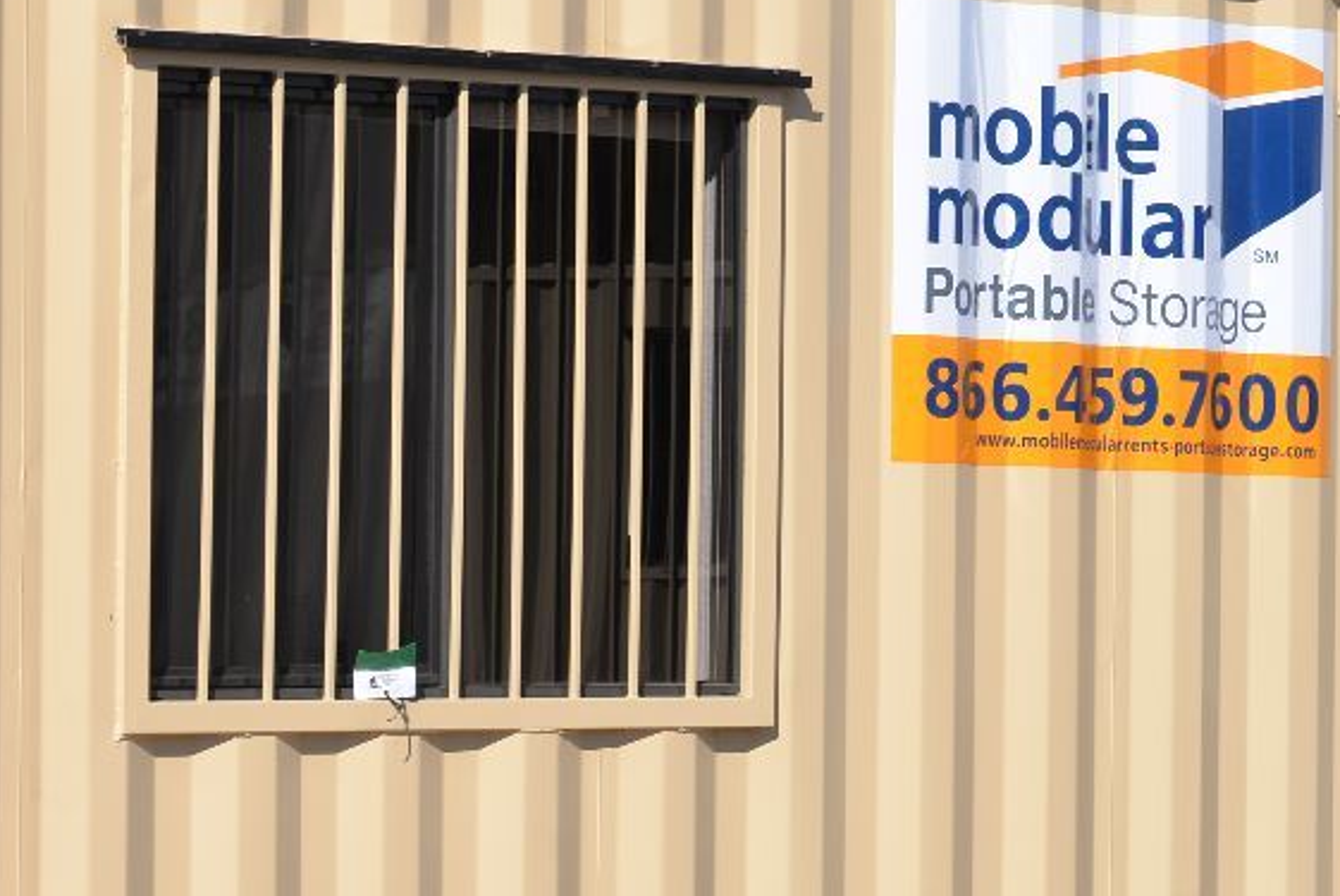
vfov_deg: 9.5
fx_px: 5364
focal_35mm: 144
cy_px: 526
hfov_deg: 13.9
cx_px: -147
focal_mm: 50
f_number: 9
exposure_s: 1/320
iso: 100
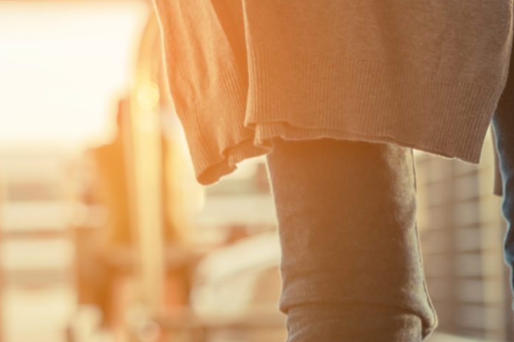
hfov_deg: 10.0
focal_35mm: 200
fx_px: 2855
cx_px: 786
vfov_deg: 6.7
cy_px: 557
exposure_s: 1/60
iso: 100
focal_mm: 55
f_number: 2.8
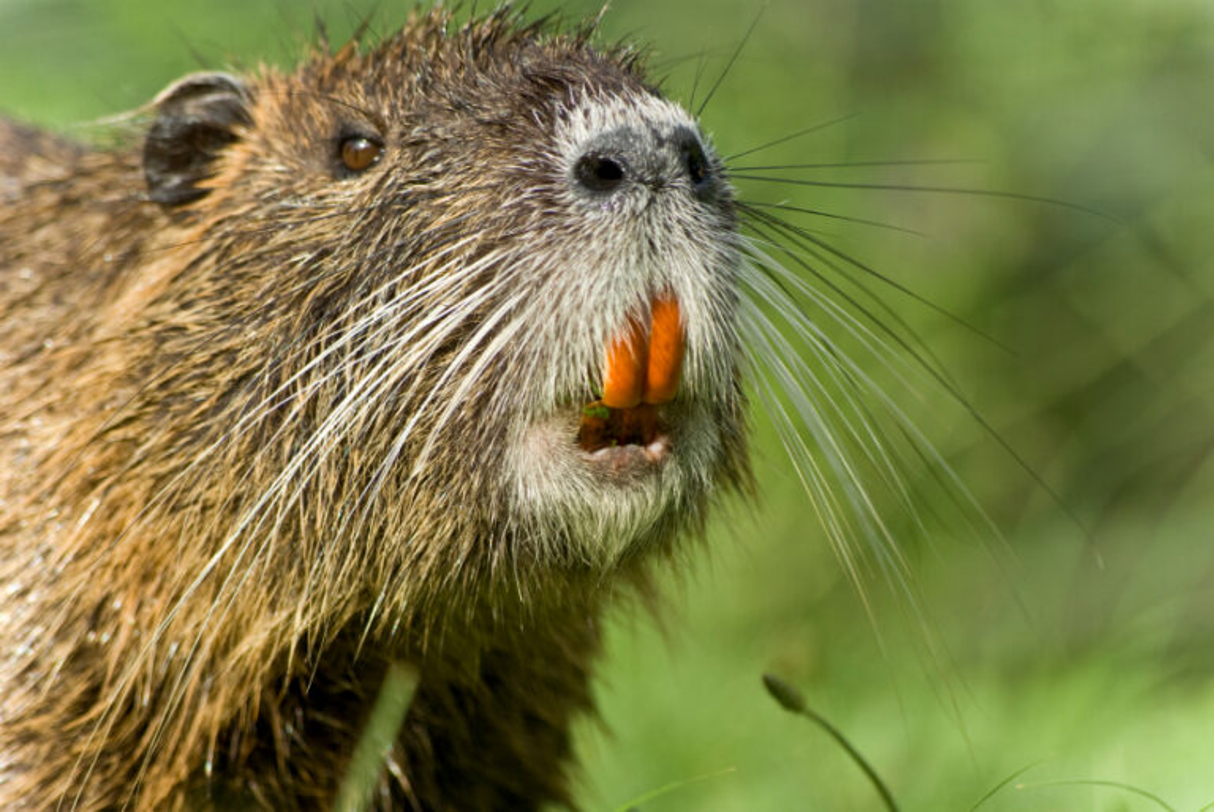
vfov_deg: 5.1
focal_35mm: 270
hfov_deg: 7.6
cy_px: 406
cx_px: 607
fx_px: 9115
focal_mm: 180
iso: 200
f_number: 6.7
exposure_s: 1/350
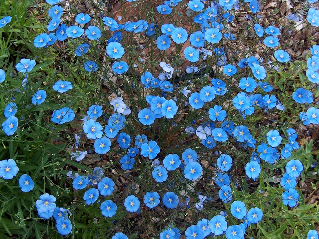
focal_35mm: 44
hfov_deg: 43.0
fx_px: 405
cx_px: 160
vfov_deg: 32.9
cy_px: 120
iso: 100
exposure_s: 1/217
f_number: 4
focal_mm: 8.96
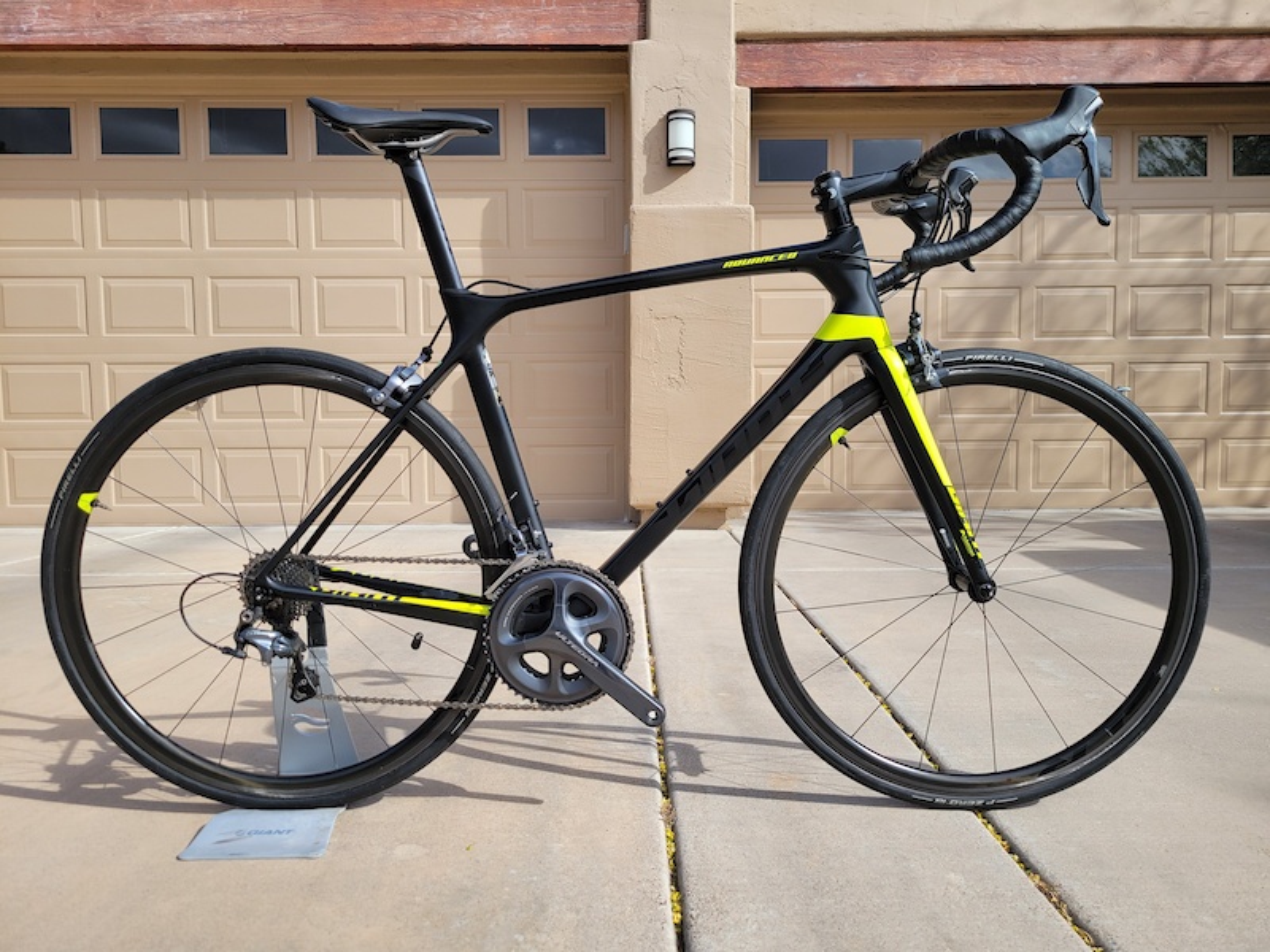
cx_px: 635
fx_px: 954
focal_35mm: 26
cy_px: 476
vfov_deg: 53.1
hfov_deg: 67.3
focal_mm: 5.4
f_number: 1.8
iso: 40
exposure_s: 1/1559
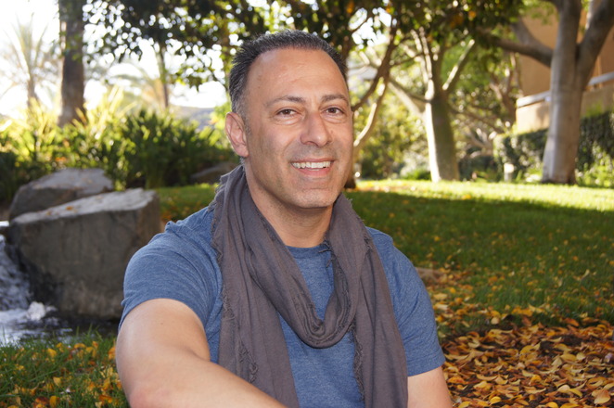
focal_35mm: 56
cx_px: 295
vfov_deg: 24.3
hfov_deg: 35.9
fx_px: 946
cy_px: 193
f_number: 5
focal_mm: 35
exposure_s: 1/80
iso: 100
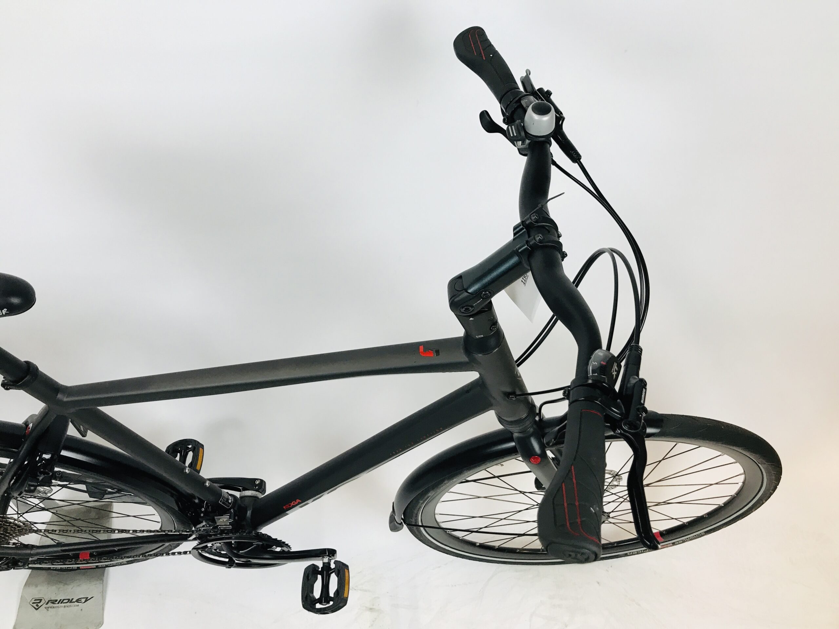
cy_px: 314
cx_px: 420
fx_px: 679
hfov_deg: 63.4
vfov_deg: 49.7
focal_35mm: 28
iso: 25
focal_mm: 3.99
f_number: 1.8
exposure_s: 1/33
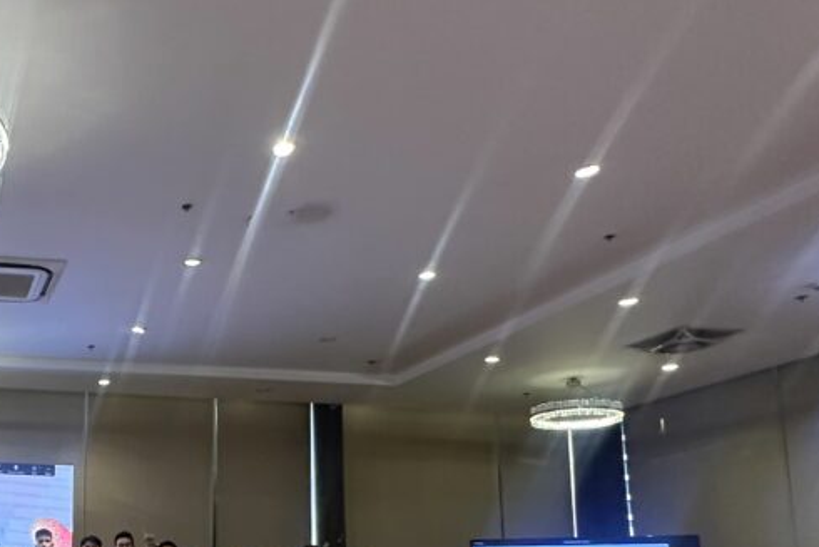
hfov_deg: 43.5
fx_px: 865
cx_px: 2
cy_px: 492
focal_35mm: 38
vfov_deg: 33.3
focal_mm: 2.22
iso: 320
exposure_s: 1/60
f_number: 2.2
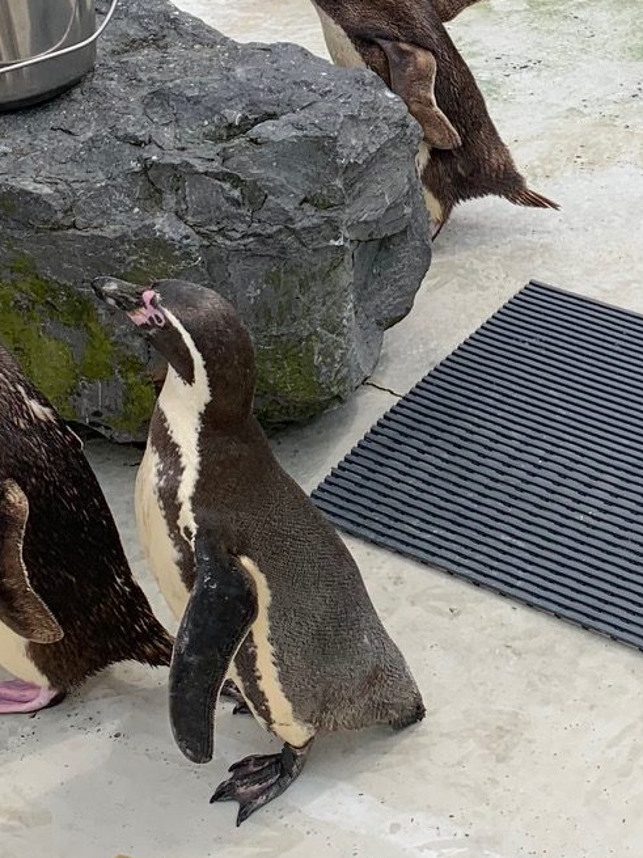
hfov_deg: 18.2
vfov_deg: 23.2
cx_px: 570
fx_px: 1982
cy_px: -34
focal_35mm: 80
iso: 25
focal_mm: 4.25
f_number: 1.8
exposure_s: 1/1718
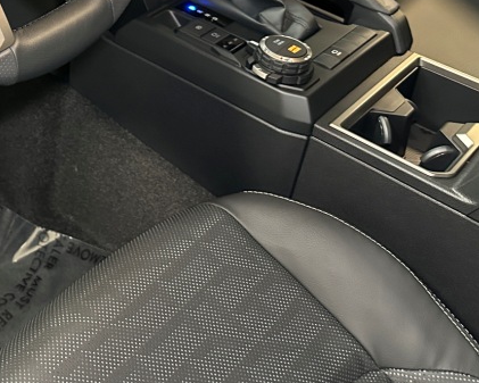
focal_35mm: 57
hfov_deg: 29.8
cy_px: -6
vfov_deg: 25.3
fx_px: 808
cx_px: -46
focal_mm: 6.86
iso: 1000
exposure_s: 1/30
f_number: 1.78
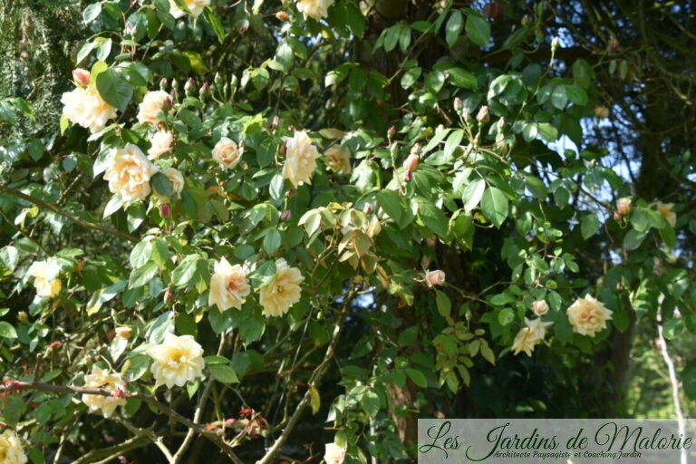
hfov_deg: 33.4
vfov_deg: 22.6
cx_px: 348
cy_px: 232
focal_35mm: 60
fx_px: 1160
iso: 100
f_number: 8
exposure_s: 1/80
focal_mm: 40
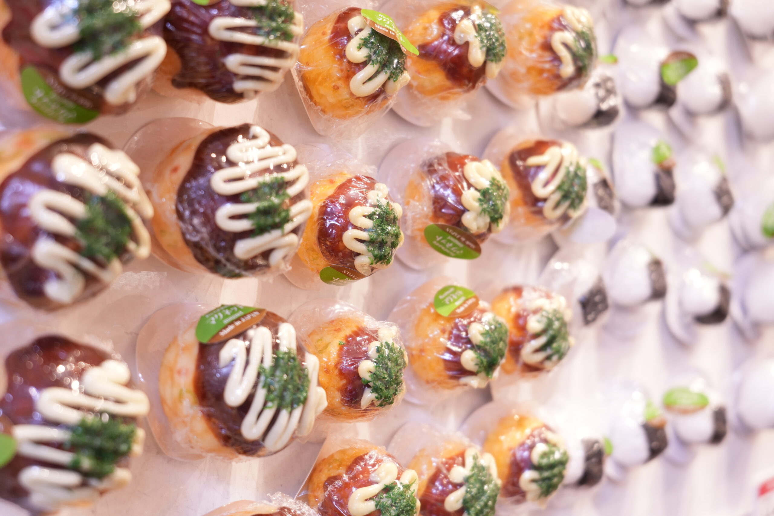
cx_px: 387
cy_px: 258
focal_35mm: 59
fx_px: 1268
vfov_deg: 23.0
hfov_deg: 33.9
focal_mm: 59
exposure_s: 1/50
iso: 1000
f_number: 6.3
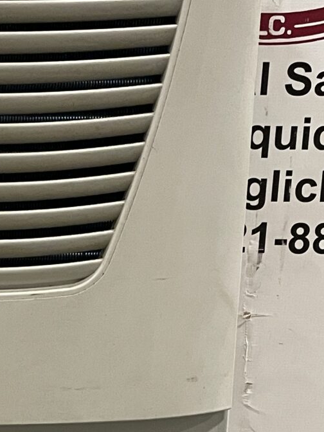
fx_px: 1235
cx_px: -40
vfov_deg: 19.3
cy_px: 422
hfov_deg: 14.6
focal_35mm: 99
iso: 400
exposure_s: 1/60
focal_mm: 4.2
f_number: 1.6
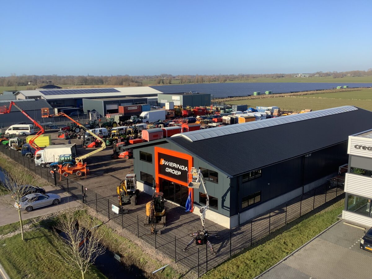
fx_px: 333
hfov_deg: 58.4
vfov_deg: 45.4
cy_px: 140
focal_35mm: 31
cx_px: 186
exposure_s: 1/823
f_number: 2.4
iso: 25
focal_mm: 3.3
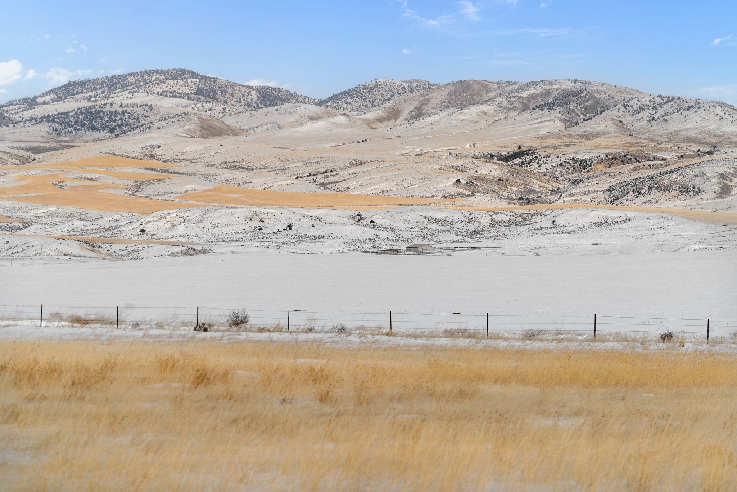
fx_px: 4094
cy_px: 246
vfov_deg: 6.9
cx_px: 368
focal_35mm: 200
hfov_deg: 10.3
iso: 400
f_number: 9
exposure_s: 1/2500
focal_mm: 200
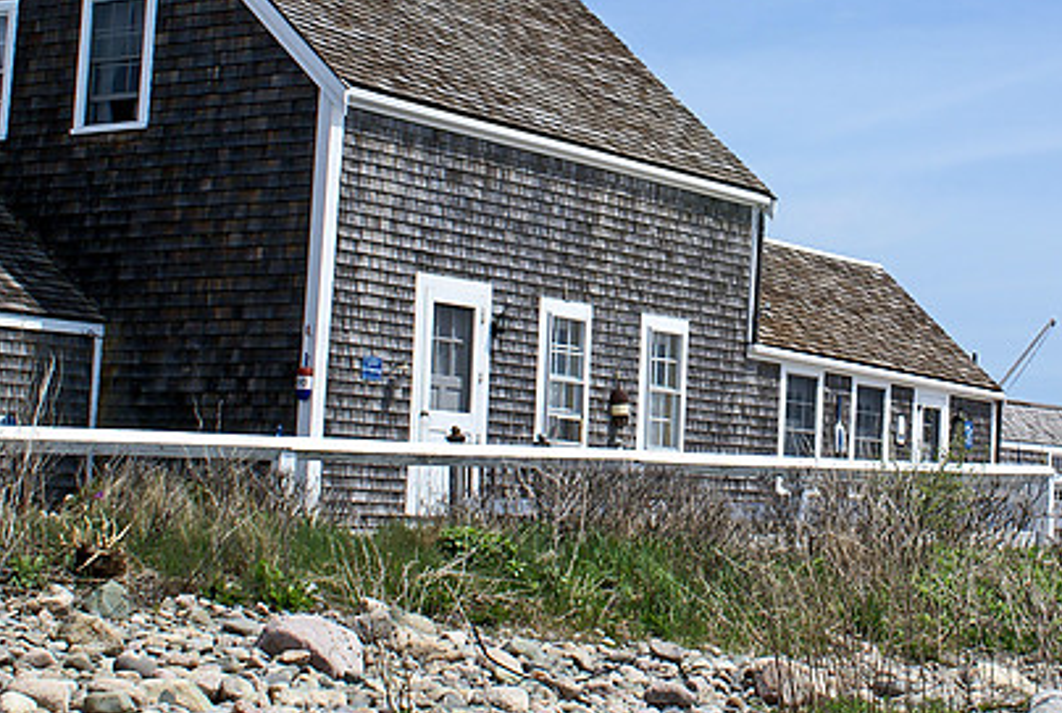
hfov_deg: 24.2
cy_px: 117
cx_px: 793
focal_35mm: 83
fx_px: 2453
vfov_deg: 16.4
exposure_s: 1/250
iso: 100
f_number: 10
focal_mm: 28
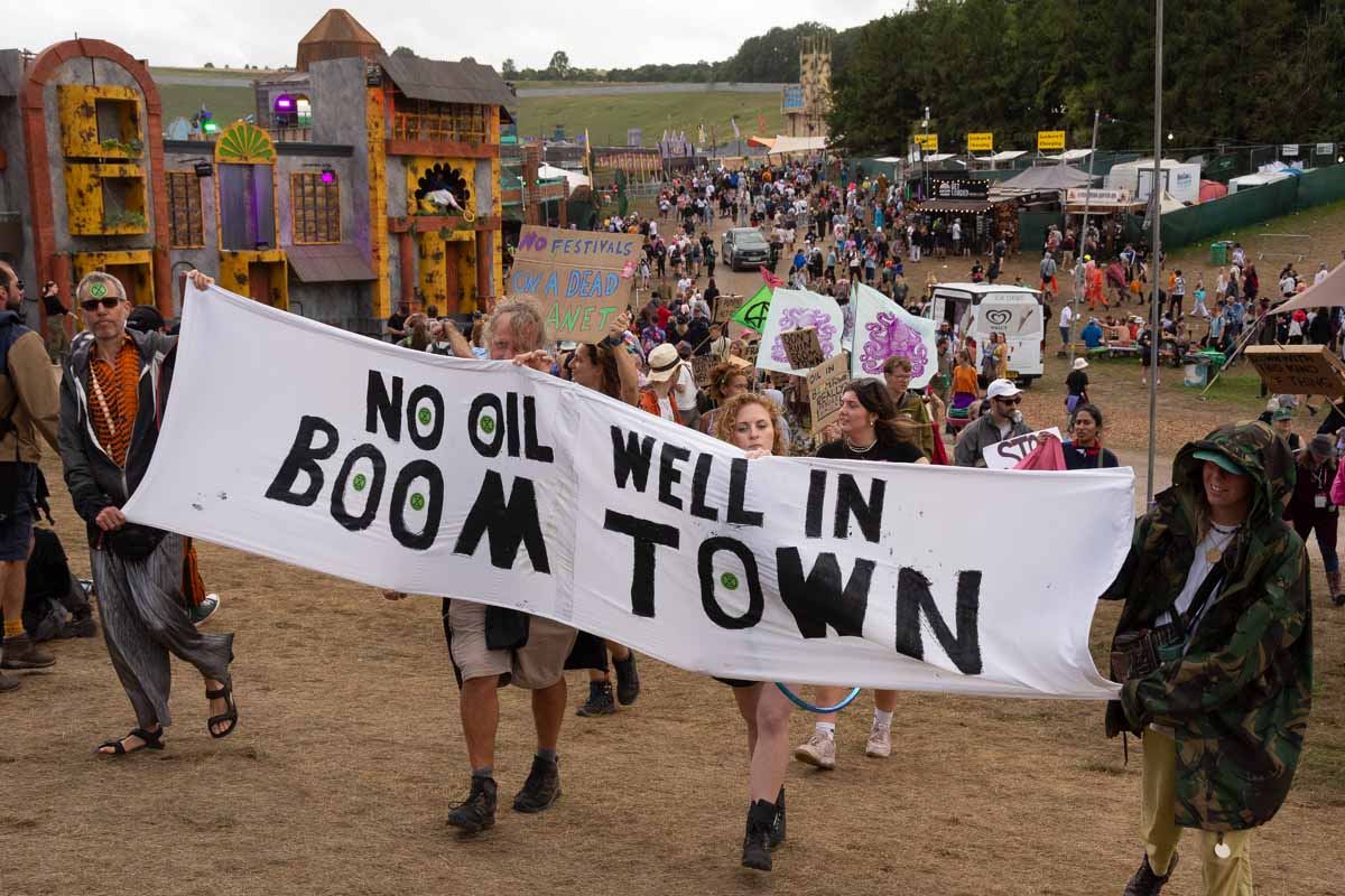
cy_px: 448
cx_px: 672
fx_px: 1569
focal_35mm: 42
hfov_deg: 46.4
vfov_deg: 31.9
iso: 500
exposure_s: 1/640
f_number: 9
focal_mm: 28
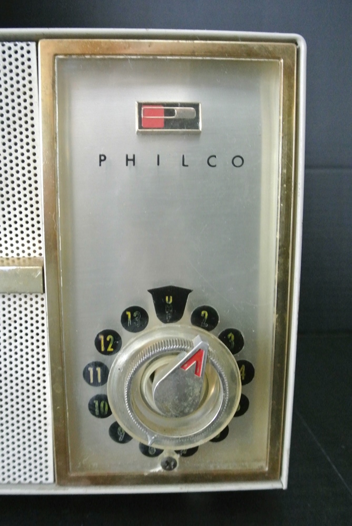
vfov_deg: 63.6
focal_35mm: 29
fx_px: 424
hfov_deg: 45.1
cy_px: 263
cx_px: 176
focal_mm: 11
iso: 3200
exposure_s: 1/25
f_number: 3.5
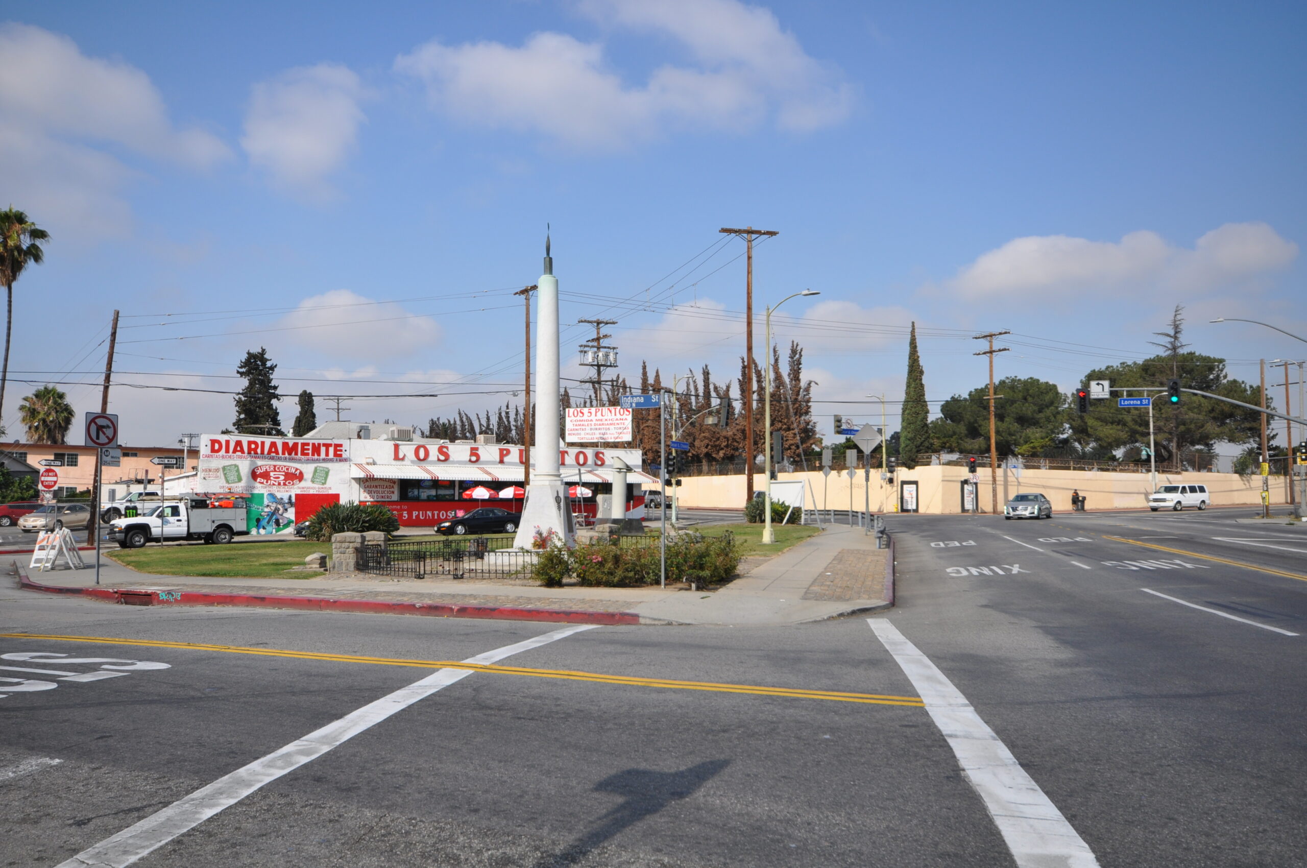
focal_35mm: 30
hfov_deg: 62.0
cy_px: 434
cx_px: 654
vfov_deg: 43.5
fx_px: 1088
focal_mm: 20
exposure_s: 1/400
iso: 200
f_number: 10
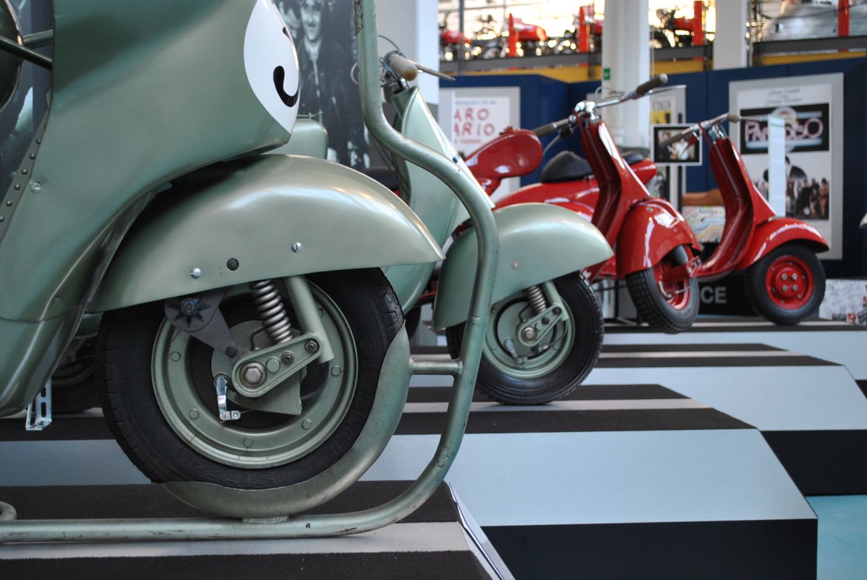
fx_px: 1266
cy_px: 290
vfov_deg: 25.8
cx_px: 434
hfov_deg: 37.8
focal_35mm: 52
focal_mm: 35
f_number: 5
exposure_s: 1/30
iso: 400
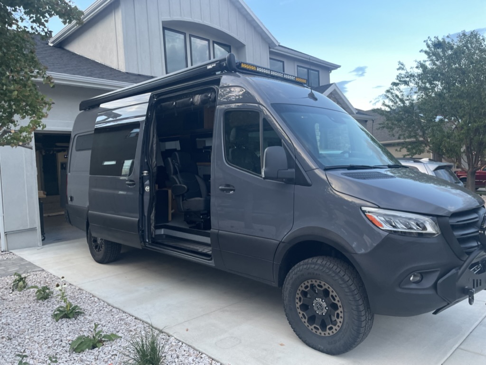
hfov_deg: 67.3
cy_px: 182
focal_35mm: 26
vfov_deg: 53.1
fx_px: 365
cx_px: 243
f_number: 1.6
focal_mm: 4.2
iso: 125
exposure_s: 1/101
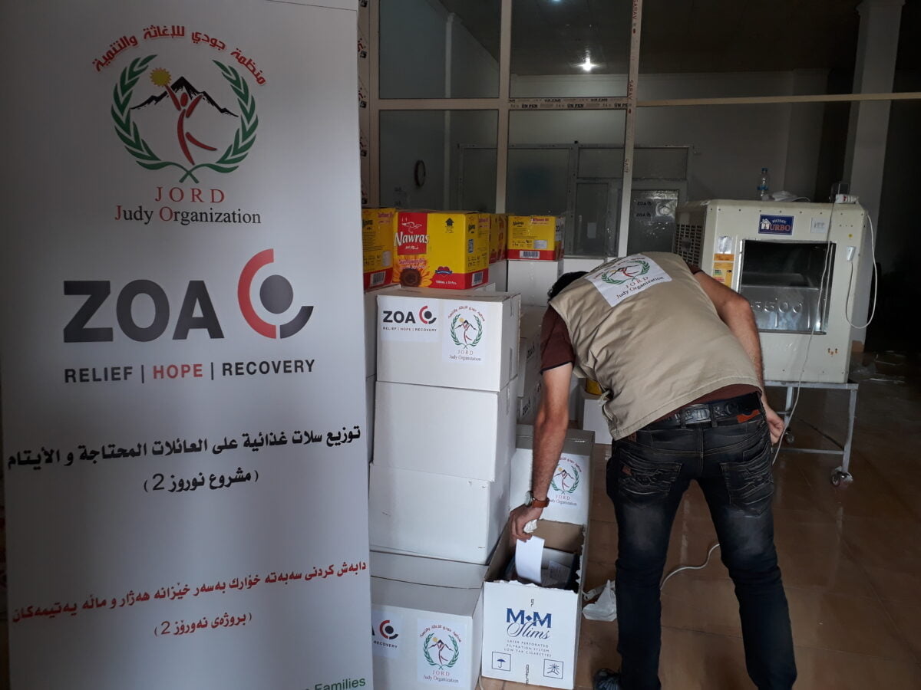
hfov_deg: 65.3
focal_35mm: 27
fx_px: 718
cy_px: 345
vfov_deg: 51.4
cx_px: 460
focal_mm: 3.6
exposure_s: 1/33
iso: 80
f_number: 1.9
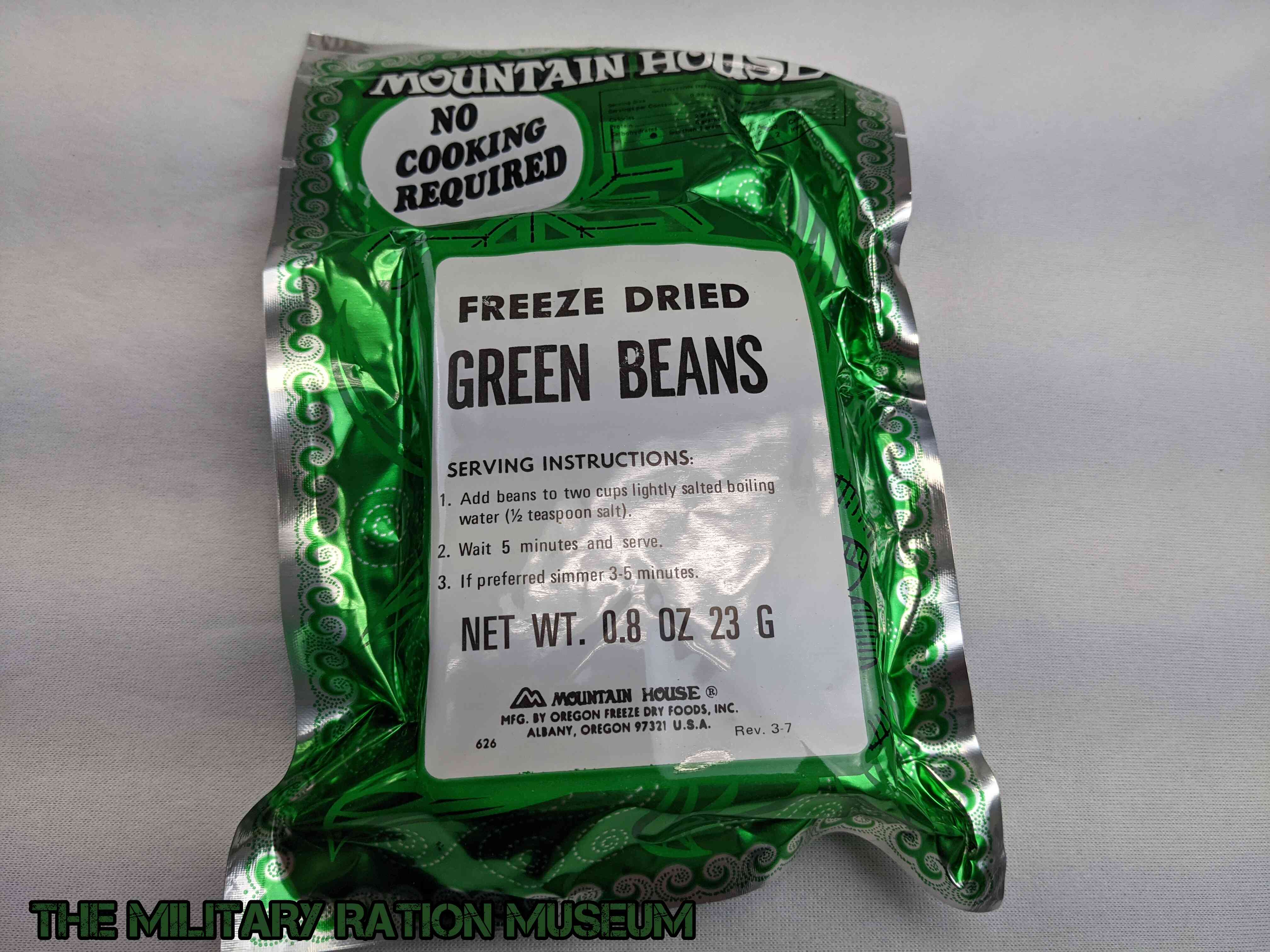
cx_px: 635
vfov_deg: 51.4
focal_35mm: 27
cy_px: 476
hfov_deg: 65.3
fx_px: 991
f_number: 1.73
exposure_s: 1/269
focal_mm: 4.38
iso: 53
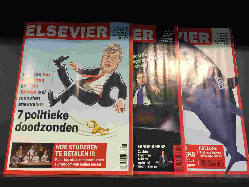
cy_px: 94
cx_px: 124
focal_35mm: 29
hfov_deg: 61.7
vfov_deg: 48.2
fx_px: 209
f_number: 2.2
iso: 125
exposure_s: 1/33
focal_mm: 4.15
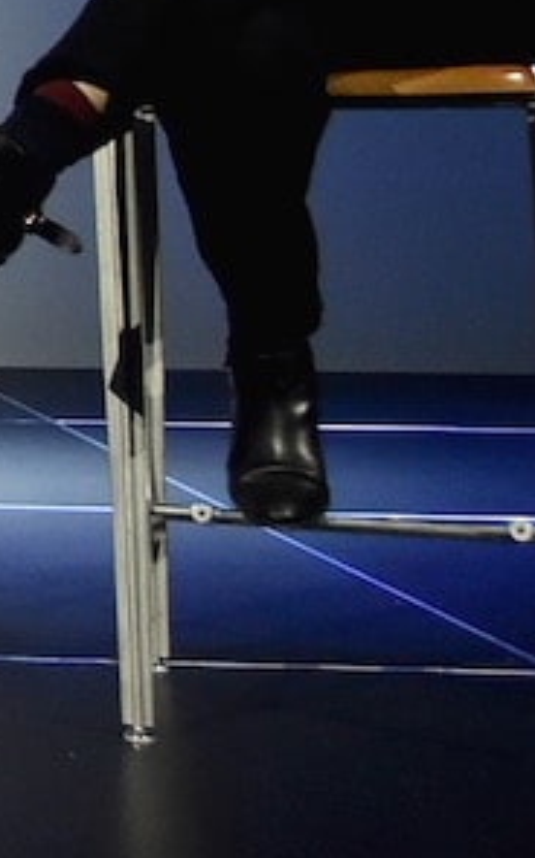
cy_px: -342
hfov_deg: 9.8
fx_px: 2476
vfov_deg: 18.0
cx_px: -997
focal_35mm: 106
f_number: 4
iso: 4000
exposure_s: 1/250
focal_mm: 24
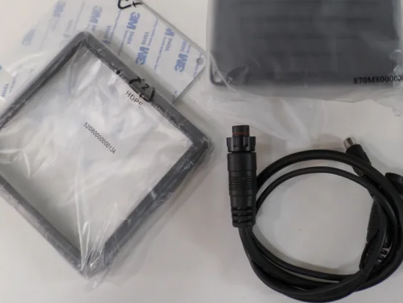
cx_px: 298
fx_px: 477
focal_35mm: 41
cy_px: 95
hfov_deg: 44.4
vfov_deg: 34.7
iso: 80
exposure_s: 1/45
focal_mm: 4.5
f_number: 2.5
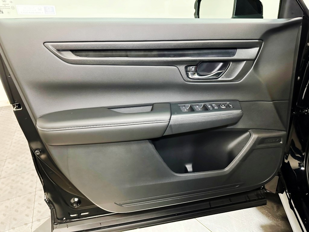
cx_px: 154
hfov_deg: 71.6
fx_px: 214
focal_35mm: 24
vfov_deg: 56.8
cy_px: 116
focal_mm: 6.86
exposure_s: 1/40
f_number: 1.78
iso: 1000
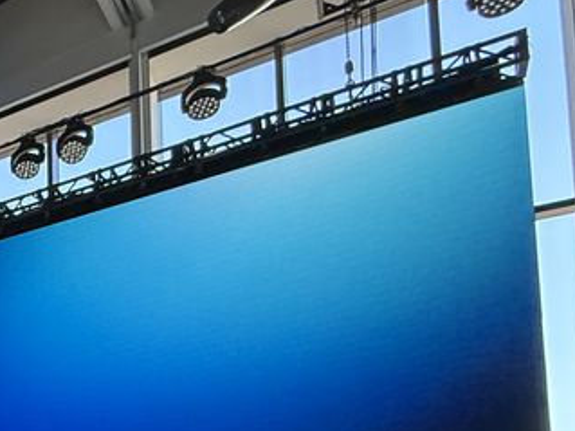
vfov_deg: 28.2
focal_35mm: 45
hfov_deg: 26.9
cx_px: -323
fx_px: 747
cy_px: 514
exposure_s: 1/120
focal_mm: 2.22
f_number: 2.2
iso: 400
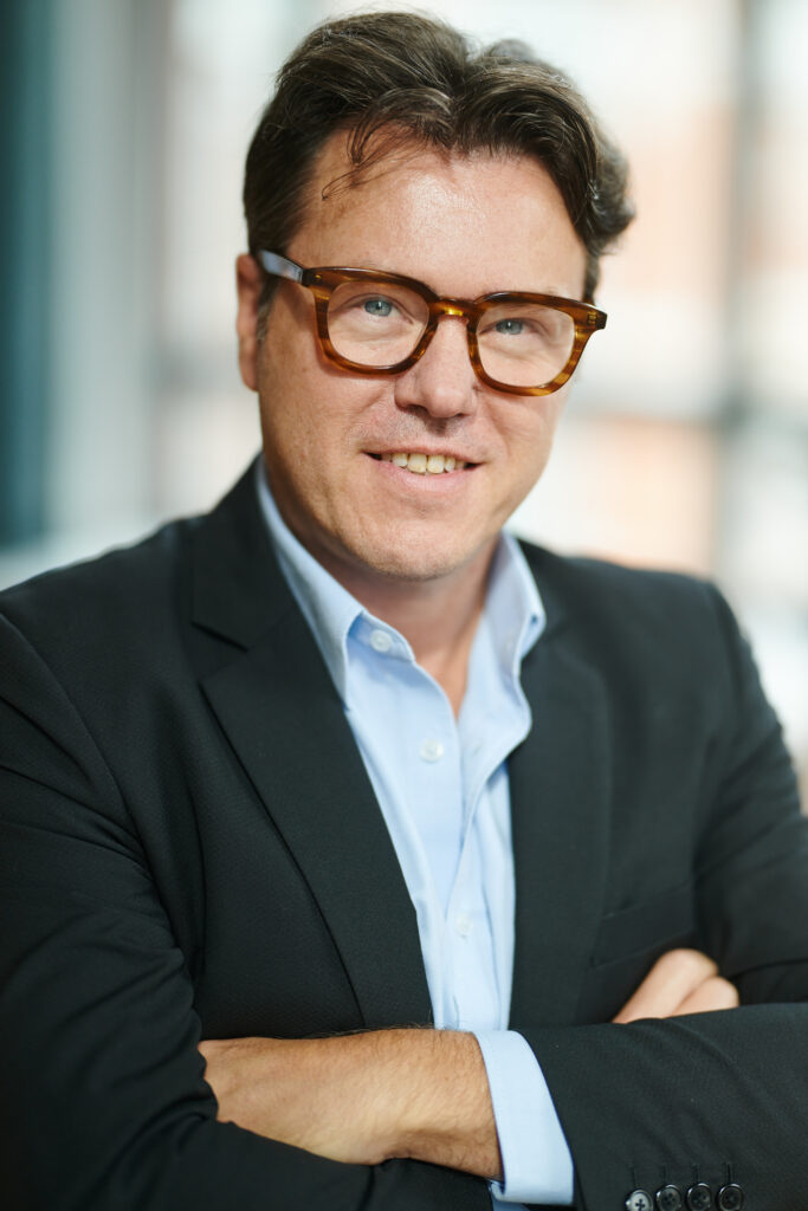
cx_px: 404
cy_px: 606
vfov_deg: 23.9
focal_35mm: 85
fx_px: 2860
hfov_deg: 16.1
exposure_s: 1/800
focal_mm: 85
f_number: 1.3
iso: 160
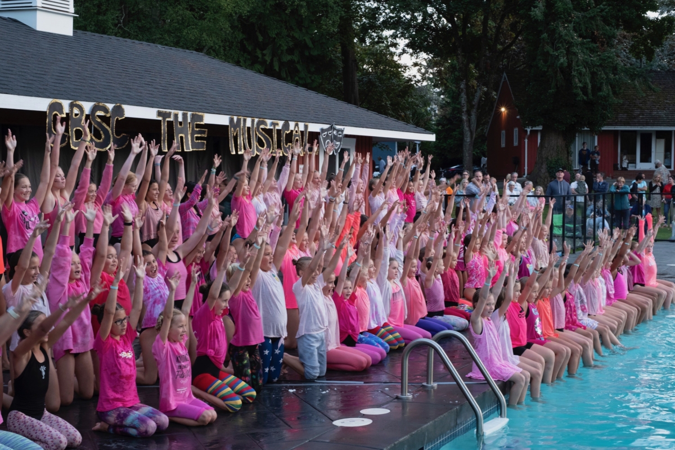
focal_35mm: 53
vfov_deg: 25.5
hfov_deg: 37.5
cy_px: 225
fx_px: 994
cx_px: 338
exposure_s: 1/30
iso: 800
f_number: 8
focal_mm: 35
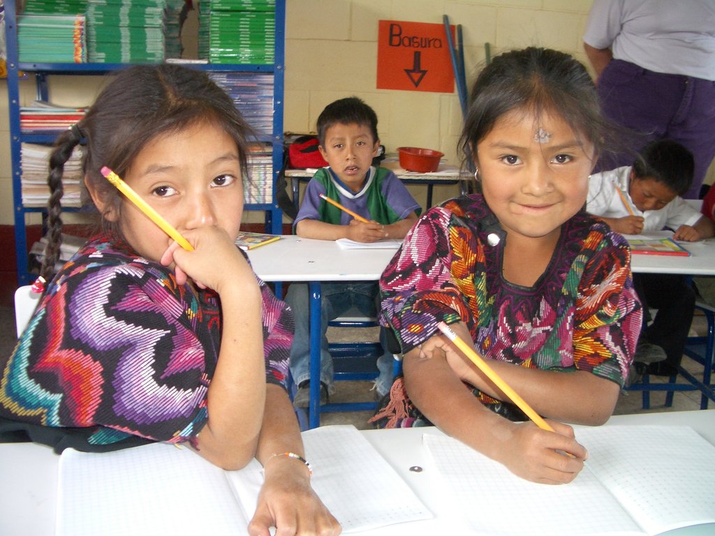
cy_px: 268
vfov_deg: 40.7
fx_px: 723
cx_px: 358
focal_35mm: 35
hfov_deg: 52.6
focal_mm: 5.8
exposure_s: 1/60
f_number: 2.6
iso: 100
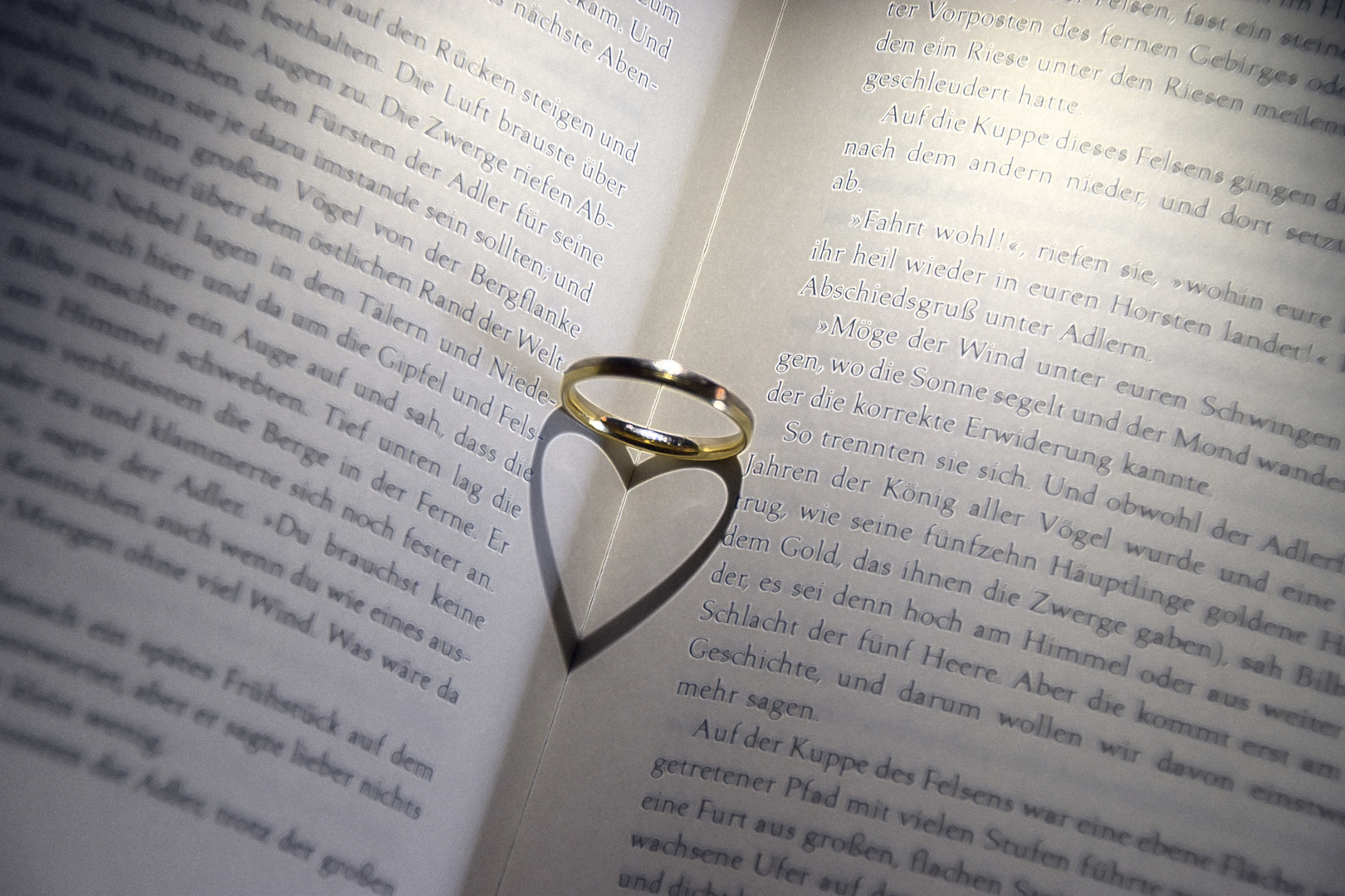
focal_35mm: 128
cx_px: 672
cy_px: 448
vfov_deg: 10.8
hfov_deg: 16.1
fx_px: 4763
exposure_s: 1/100
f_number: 5.6
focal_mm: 85
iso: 400
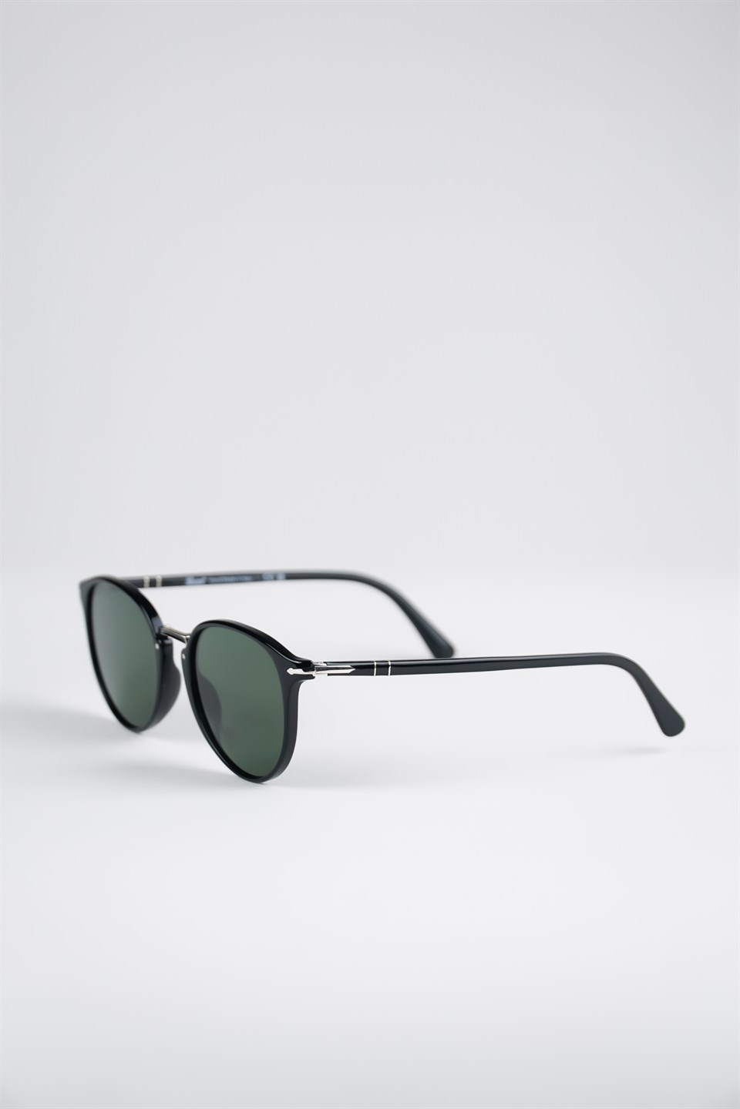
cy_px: 554
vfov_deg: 17.1
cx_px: 370
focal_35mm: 120
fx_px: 3700
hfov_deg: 11.4
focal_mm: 80
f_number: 4.5
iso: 100
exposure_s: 1/125
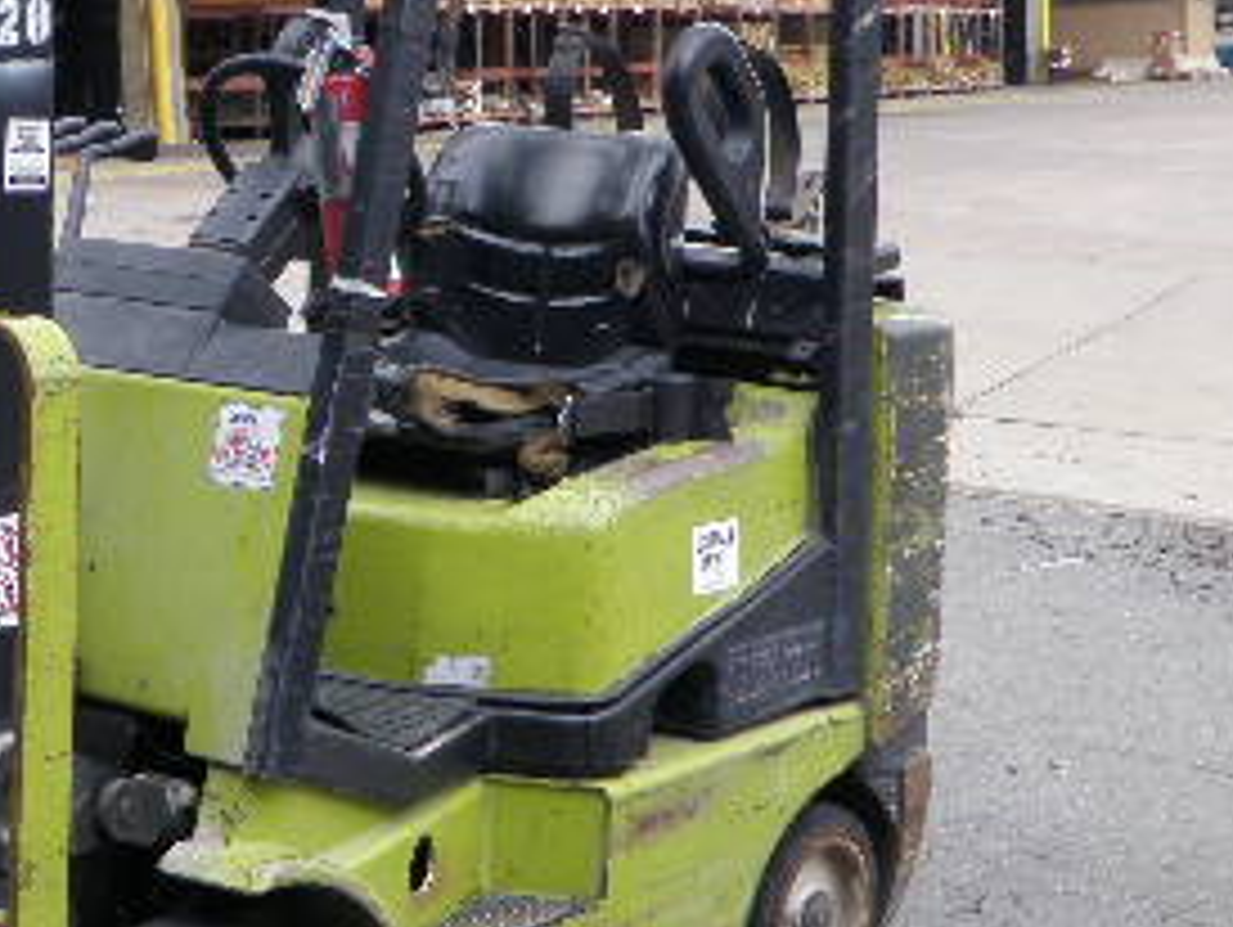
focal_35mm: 84
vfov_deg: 17.6
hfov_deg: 22.9
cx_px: 225
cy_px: 356
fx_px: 2995
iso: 50
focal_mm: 6.53
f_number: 4.5
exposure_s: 1/100
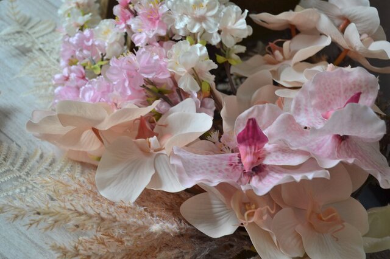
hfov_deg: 43.6
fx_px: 487
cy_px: 130
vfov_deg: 29.8
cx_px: 195
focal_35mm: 45
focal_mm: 30
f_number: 4.5
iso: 400
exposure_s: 1/30
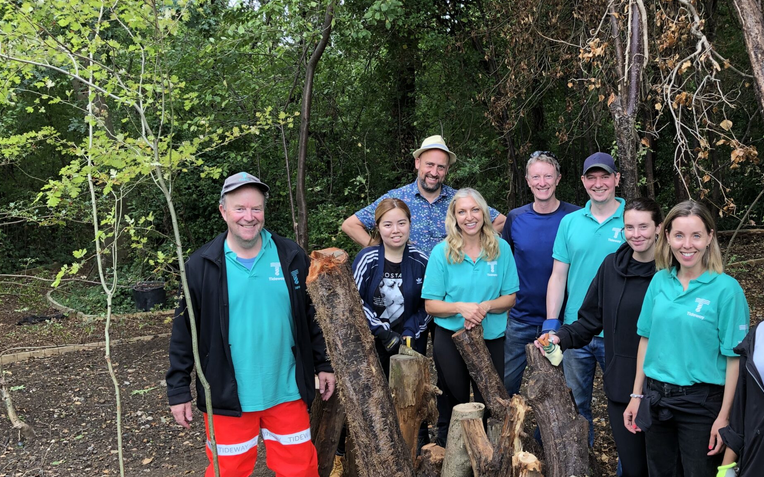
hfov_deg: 47.4
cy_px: 253
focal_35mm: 41
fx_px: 854
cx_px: 509
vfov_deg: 31.2
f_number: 1.8
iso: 40
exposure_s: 1/120
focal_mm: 3.99
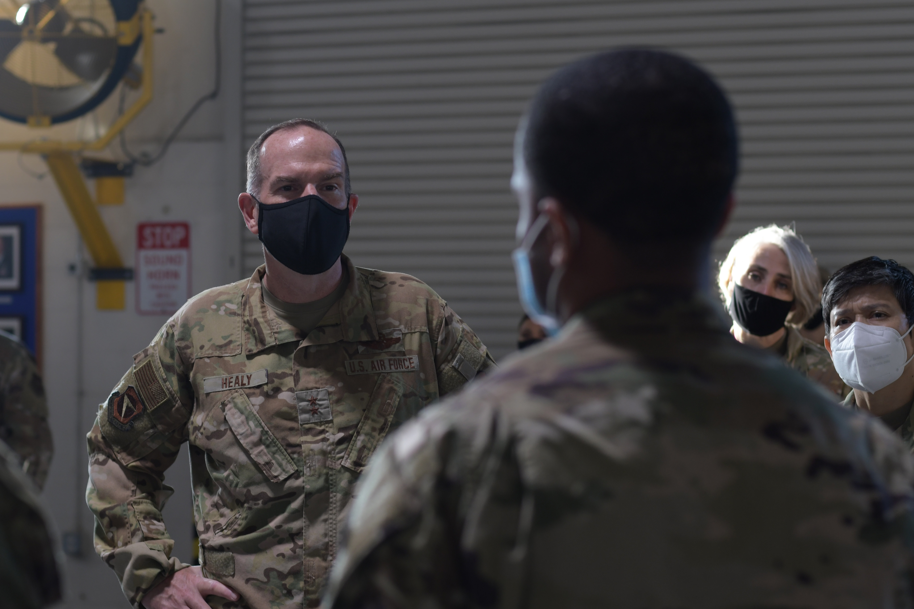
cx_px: 457
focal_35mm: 75
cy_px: 304
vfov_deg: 18.2
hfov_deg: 27.0
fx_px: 1904
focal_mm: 50
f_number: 3.5
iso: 400
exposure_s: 1/80
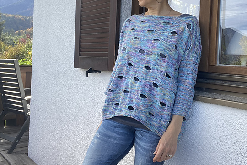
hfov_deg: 51.9
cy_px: 62
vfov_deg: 35.8
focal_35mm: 37
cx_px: 125
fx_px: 254
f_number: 2.2
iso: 25
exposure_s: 1/158
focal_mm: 2.71
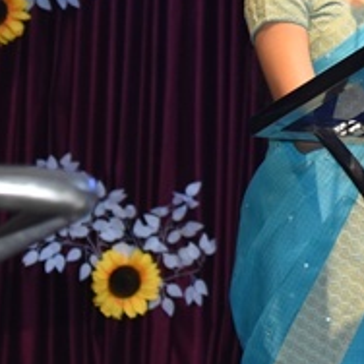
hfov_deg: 7.2
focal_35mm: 238
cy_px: 20
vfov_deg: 7.3
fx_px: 2837
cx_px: 577
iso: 800
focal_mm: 55
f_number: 5.6
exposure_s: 1/160
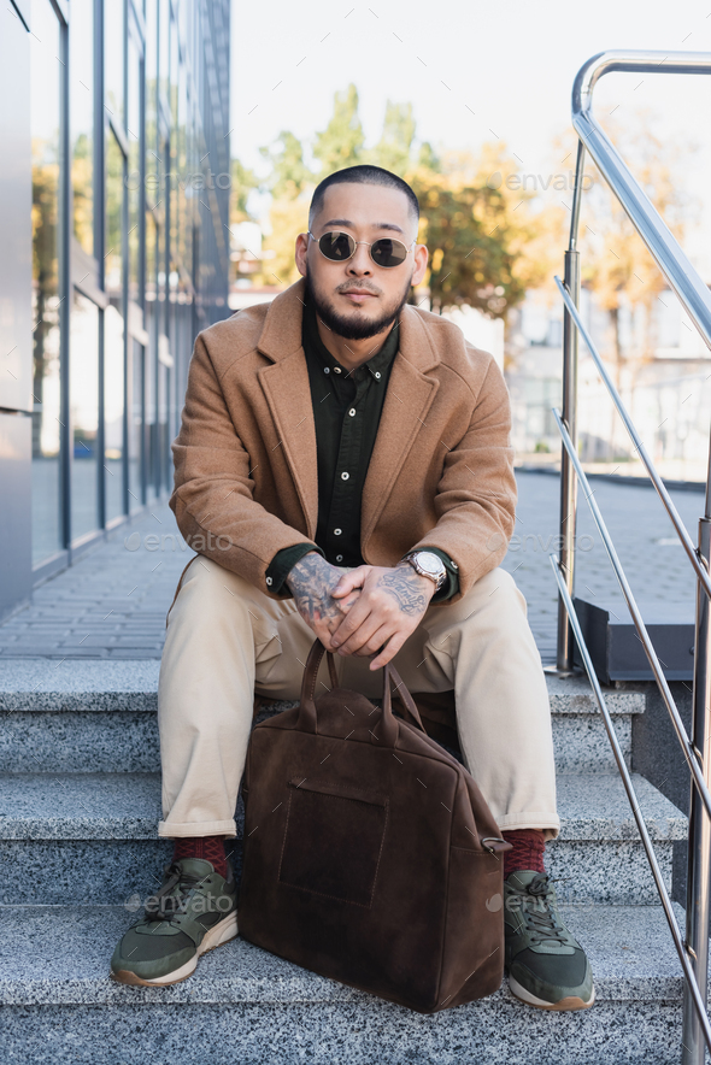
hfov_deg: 27.0
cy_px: 532
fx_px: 1480
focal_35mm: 50
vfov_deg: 39.6
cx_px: 356
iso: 125
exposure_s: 1/250
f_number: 4
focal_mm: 50
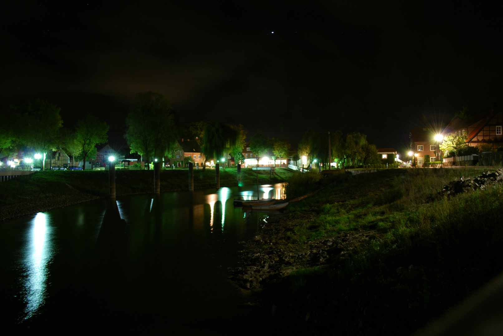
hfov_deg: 67.3
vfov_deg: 48.1
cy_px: 168
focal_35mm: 27
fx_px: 378
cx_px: 252
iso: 200
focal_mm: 18
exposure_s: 30
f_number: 4.5
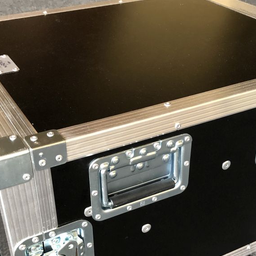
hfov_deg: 32.8
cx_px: 130
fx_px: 435
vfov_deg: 32.5
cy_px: 173
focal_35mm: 52
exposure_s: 1/15
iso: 80
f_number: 1.8
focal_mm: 4
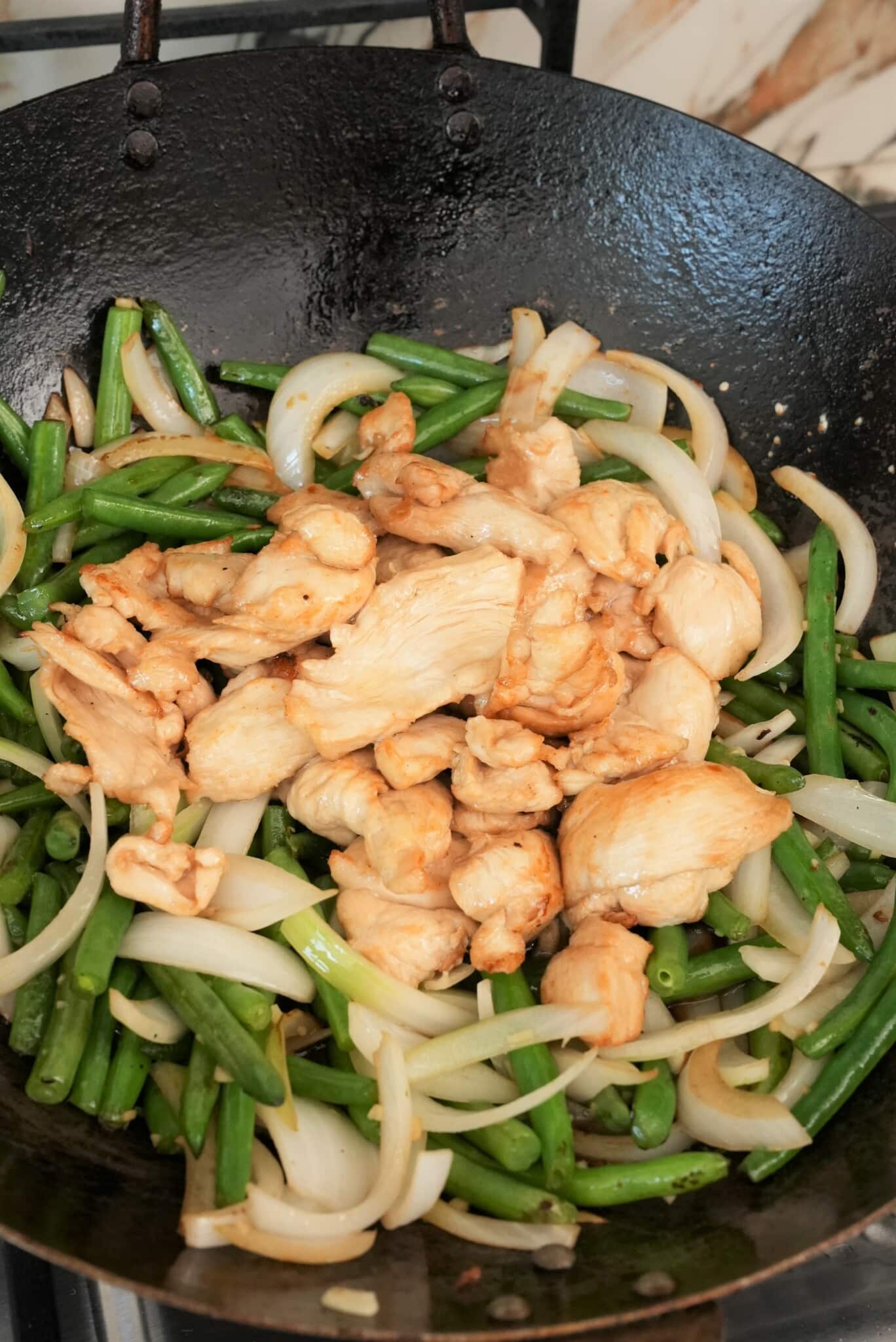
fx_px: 2039
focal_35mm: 55
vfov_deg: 36.4
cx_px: 448
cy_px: 671
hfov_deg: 24.8
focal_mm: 54.7
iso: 8000
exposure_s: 1/200
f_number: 9
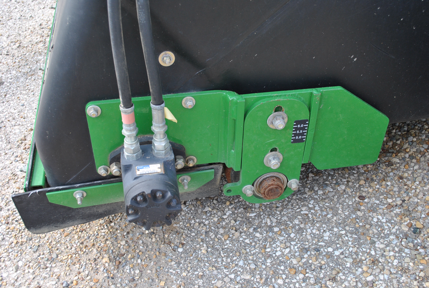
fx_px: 466
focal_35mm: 39
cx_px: 214
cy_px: 144
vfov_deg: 34.4
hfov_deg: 49.5
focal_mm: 26
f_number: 5.6
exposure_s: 1/125
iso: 200
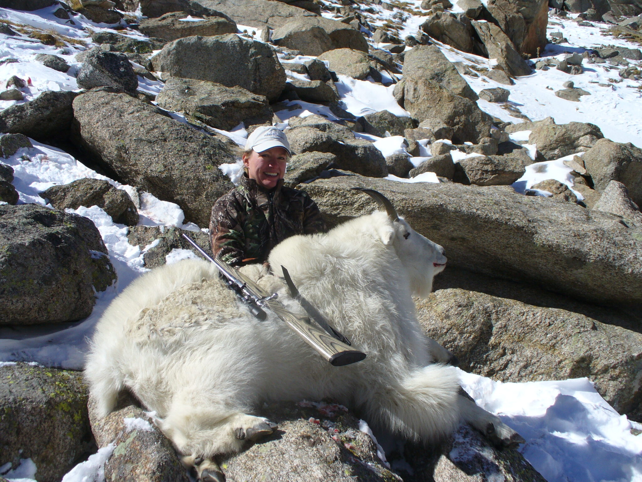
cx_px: 321
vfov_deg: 38.7
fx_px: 686
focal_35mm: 37
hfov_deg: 50.1
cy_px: 241
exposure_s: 1/500
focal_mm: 6.1
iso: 80
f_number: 5.6
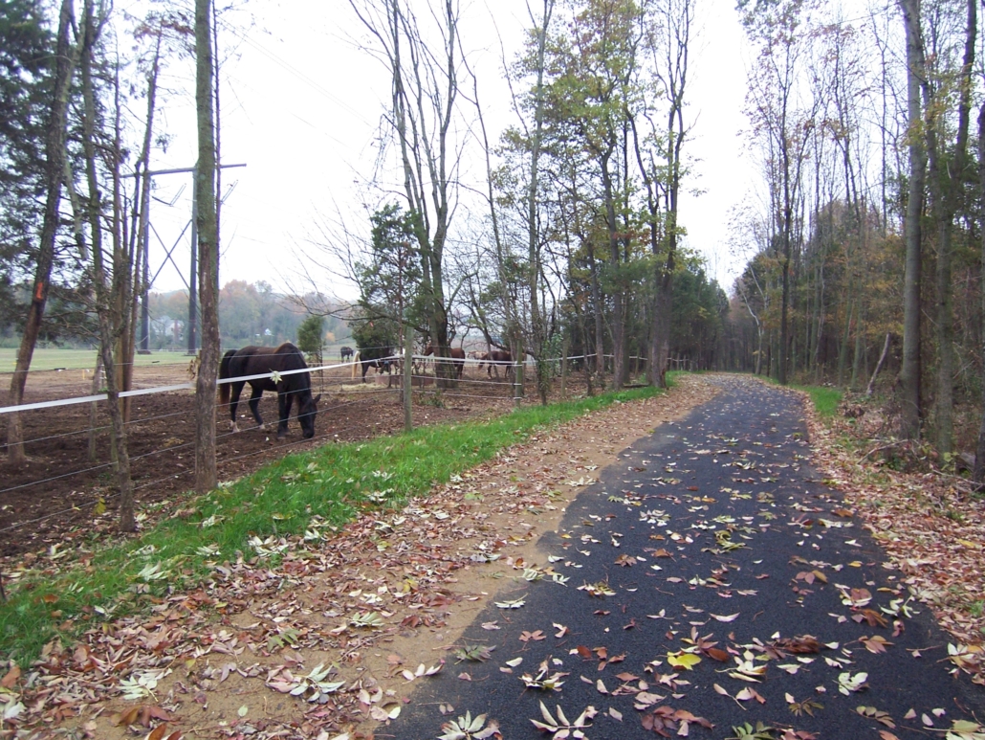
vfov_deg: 58.9
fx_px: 655
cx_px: 492
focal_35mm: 23
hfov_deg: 73.9
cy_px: 370
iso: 100
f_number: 2.8
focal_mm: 3.8
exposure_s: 1/30
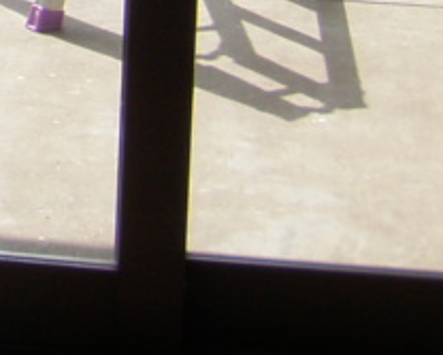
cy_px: -597
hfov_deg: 8.0
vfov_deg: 6.4
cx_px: -469
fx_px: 2994
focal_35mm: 228
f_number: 3.5
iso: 80
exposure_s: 1/400
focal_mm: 6.7
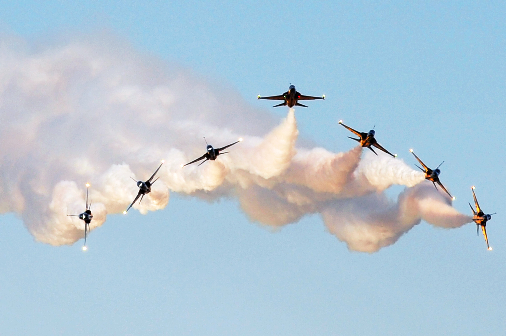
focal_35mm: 200
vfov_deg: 6.9
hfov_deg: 10.3
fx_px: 2809
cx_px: 253
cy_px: 168
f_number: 13
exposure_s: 1/500
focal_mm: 200
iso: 400
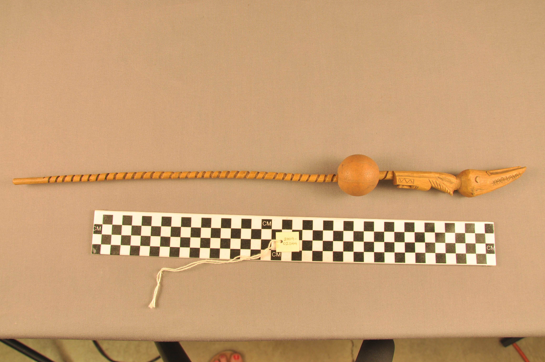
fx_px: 492
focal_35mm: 33
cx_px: 275
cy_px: 184
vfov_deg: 40.4
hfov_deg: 58.0
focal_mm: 21
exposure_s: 1/40
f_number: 7.1
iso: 400
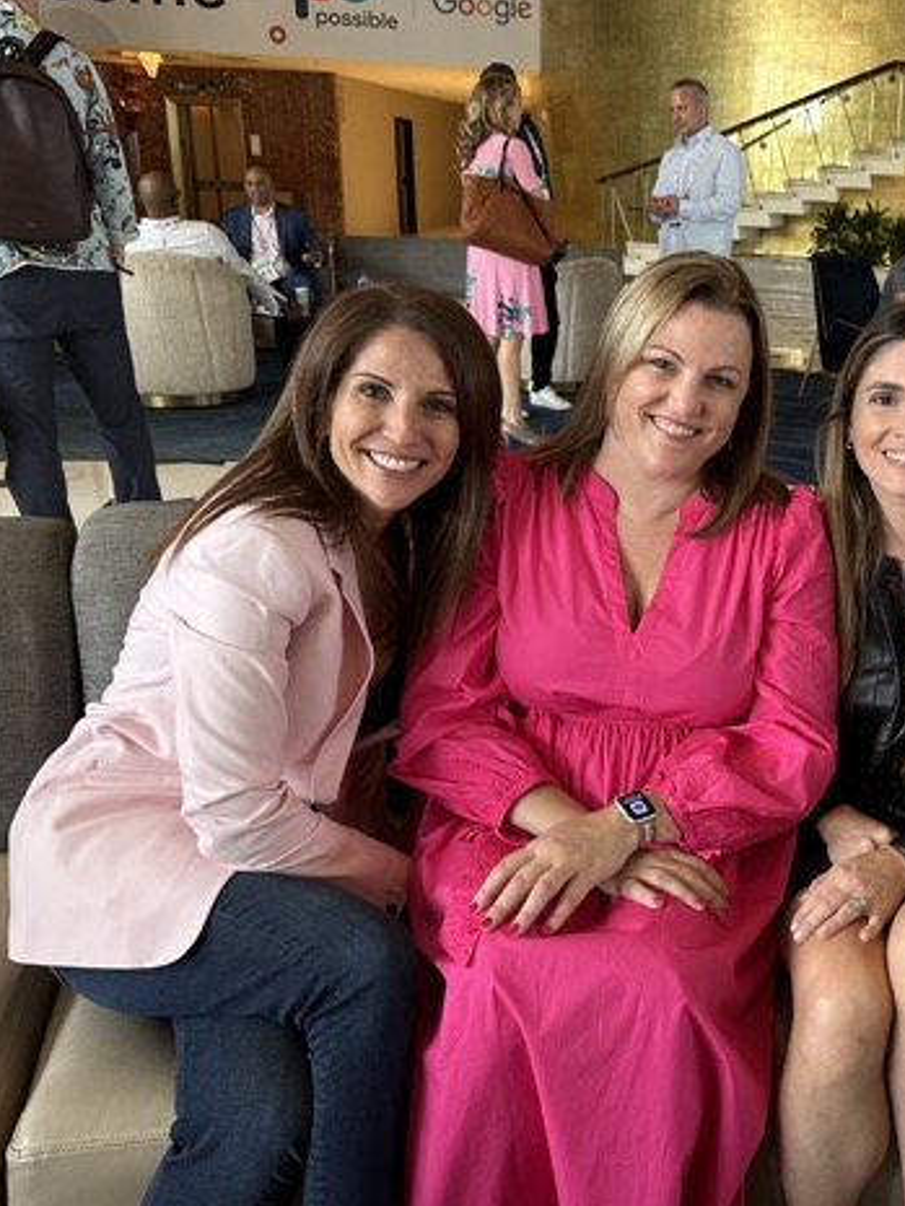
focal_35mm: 33
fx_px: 1150
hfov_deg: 40.7
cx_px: 757
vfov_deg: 55.3
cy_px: 591
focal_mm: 6.86
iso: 160
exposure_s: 1/60
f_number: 1.78
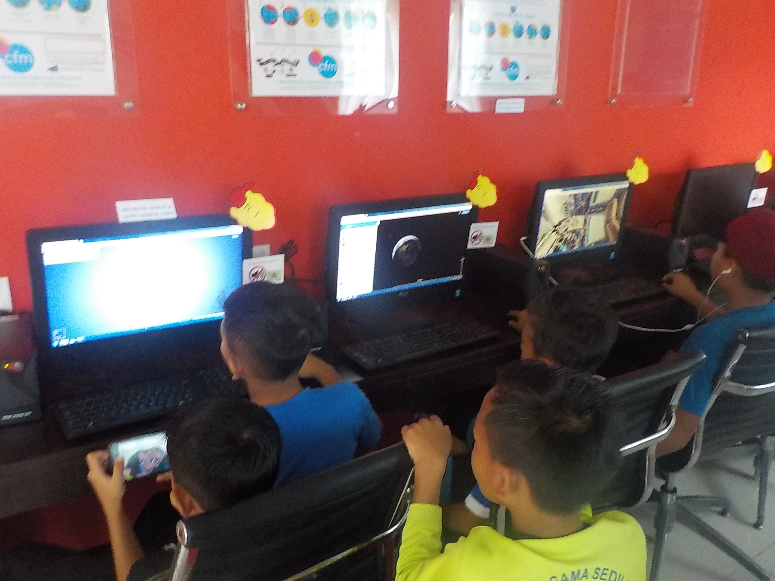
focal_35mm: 30
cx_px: 388
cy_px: 290
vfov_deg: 46.8
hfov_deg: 60.0
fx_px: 672
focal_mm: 4.1
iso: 800
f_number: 3.3
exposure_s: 1/40
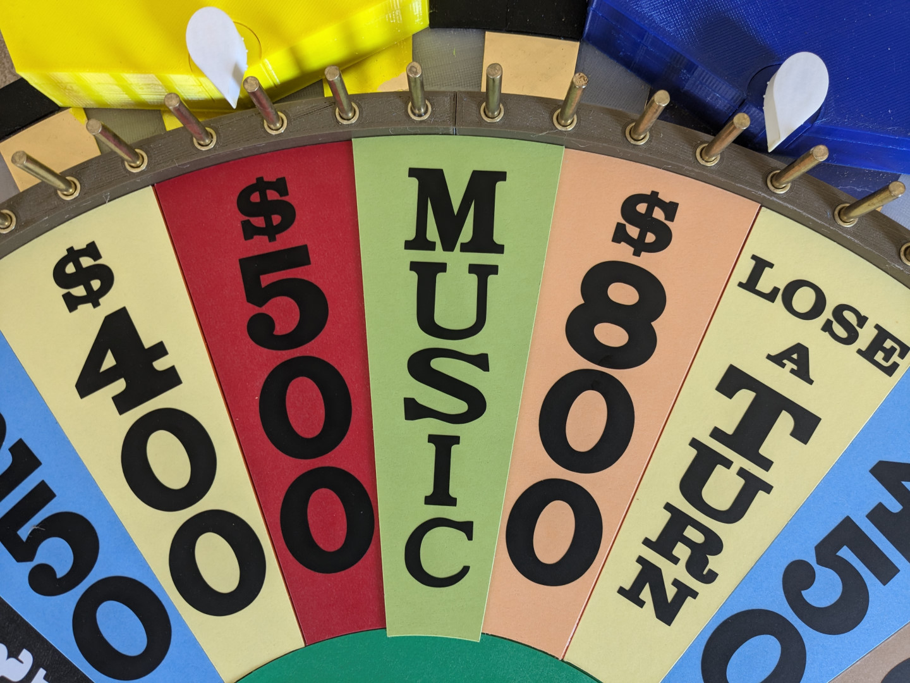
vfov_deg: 51.4
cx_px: 455
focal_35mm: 27
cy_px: 342
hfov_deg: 65.3
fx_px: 710
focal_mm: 4.38
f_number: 1.73
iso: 66
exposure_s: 1/30
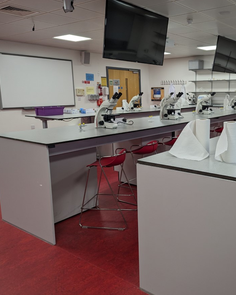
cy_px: 146
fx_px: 279
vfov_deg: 55.7
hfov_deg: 44.5
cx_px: 173
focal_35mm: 32
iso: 177
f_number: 1.85
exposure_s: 1/100
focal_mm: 6.81
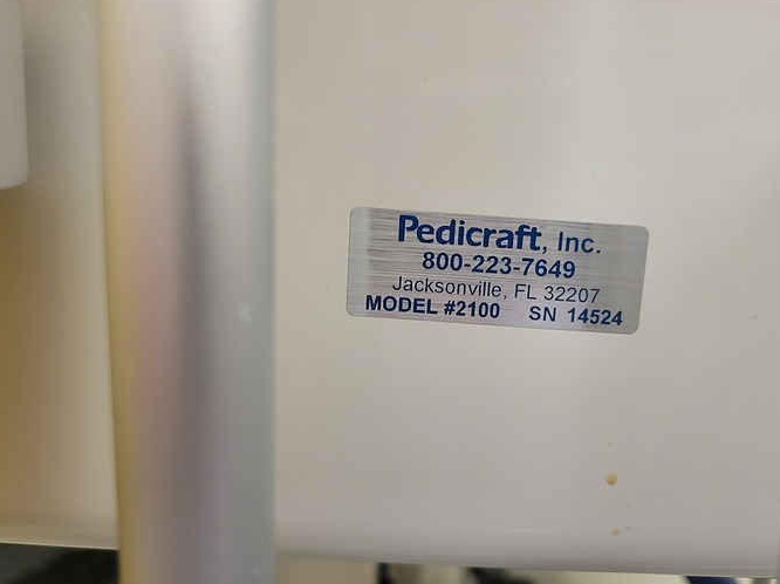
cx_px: 420
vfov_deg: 46.7
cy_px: 274
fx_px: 676
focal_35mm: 30
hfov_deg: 59.9
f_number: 1.8
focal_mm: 5.4
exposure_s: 1/40
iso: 640
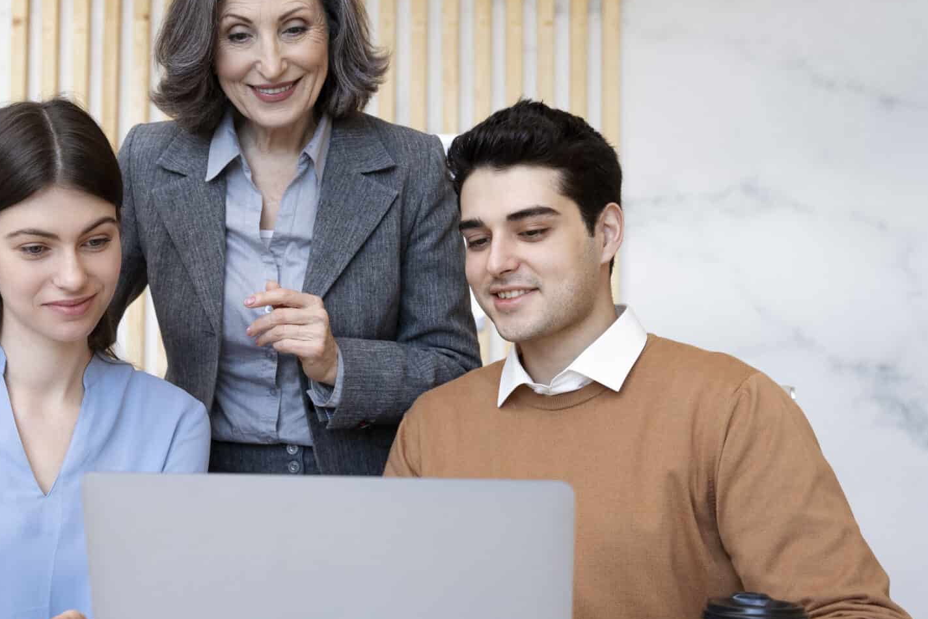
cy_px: 353
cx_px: 292
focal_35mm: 56
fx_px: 1444
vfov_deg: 24.2
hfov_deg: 35.2
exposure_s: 1/125
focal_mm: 39
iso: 1250
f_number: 4
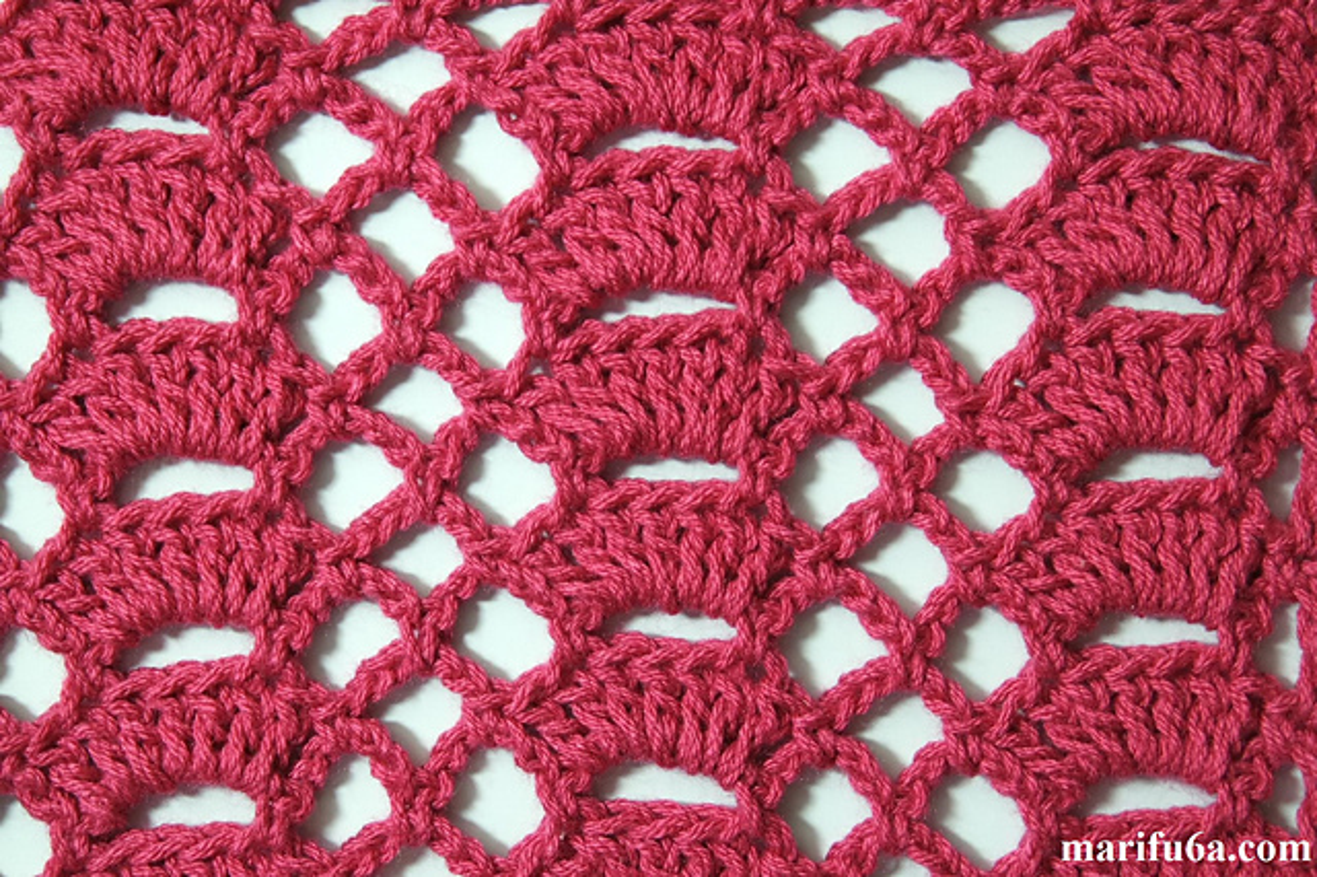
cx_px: 658
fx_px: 2815
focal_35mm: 77
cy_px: 438
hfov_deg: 26.3
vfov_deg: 17.7
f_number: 5.6
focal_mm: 50
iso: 800
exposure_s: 1/80
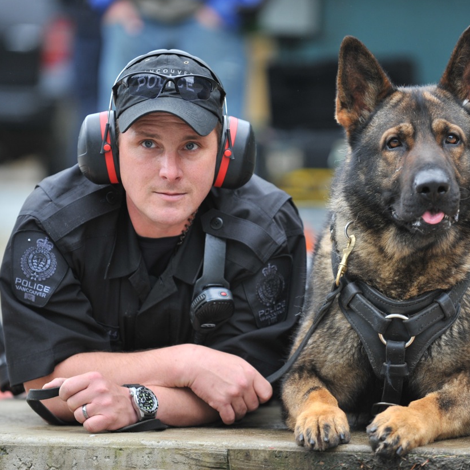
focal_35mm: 231
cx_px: 289
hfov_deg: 7.6
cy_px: 236
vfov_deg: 7.6
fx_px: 3548
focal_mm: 175
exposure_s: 1/500
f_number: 2.8
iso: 400
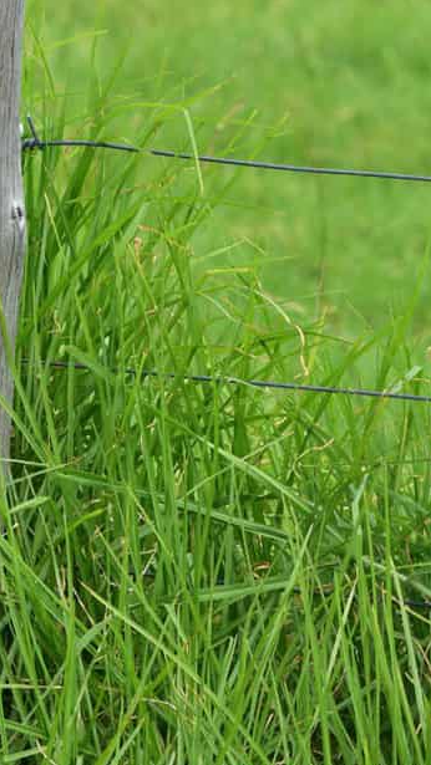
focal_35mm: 326
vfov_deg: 6.6
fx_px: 6622
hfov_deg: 3.7
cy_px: 163
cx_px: 311
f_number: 5.6
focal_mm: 92
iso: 100
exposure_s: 1/500
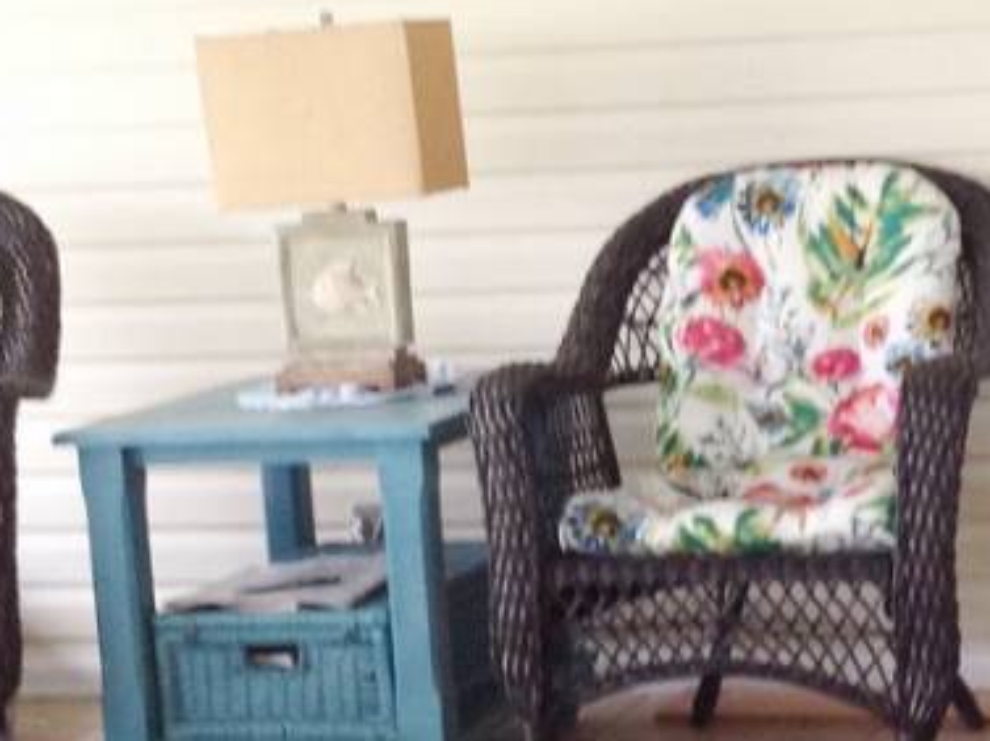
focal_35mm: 79
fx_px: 2257
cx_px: 809
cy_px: 282
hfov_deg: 24.3
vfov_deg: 18.6
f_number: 2.4
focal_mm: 4.28
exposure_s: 1/15
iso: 125
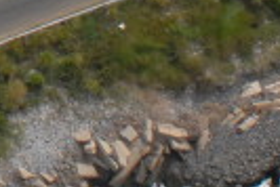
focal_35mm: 323
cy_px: -371
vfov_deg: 4.1
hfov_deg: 6.0
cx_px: -480
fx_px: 2515
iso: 500
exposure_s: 1/640
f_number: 10
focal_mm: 28
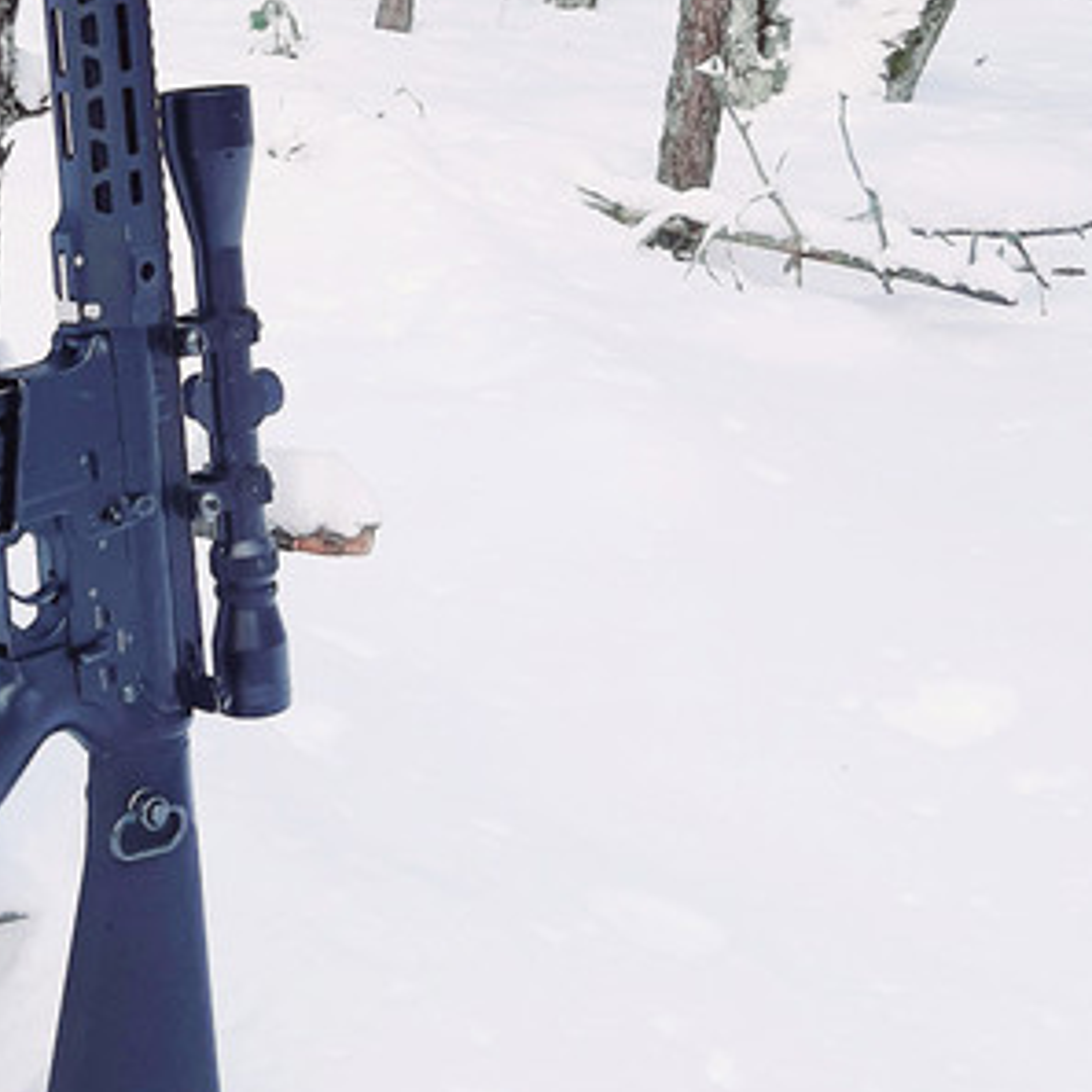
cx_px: 191
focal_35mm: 62
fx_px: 2213
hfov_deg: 27.1
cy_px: 59
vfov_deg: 26.6
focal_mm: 3.93
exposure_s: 1/287
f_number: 1.7
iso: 40
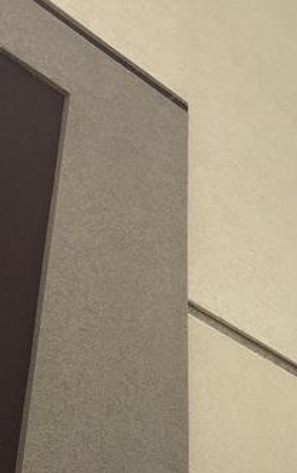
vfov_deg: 34.0
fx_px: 776
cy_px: 246
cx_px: -3
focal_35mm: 60
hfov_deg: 20.9
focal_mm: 3.99
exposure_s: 1/443
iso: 20
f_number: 1.8
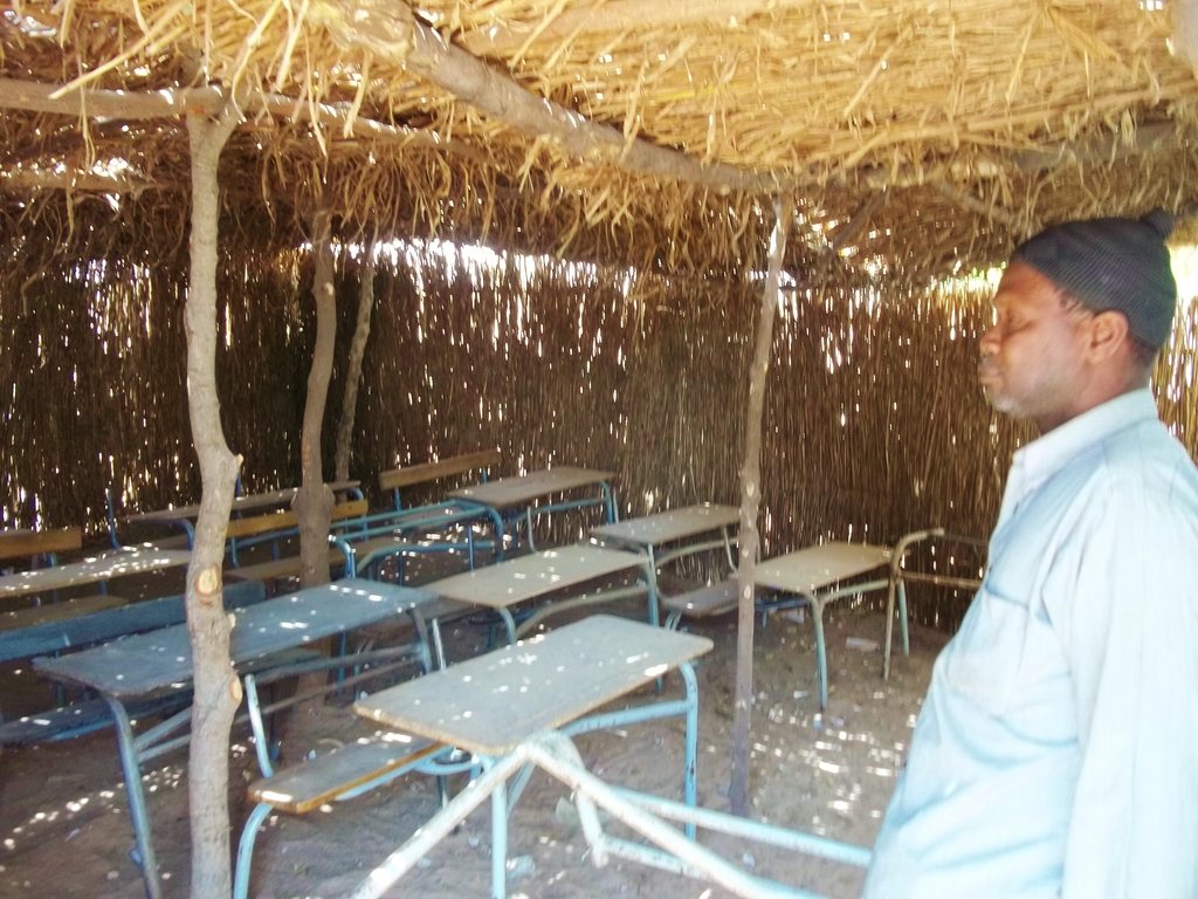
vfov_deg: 44.2
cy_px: 450
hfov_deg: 56.8
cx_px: 599
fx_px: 1107
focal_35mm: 32
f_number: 2.9
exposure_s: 1/30
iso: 138
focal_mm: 5.7
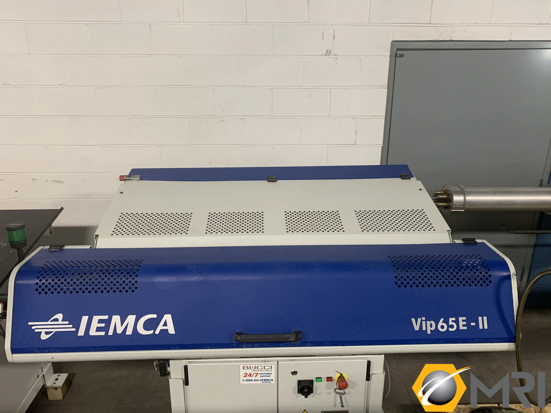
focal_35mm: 26
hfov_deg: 67.3
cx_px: 276
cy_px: 206
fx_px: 414
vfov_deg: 53.1
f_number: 1.8
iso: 160
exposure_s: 1/60
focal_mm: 4.25
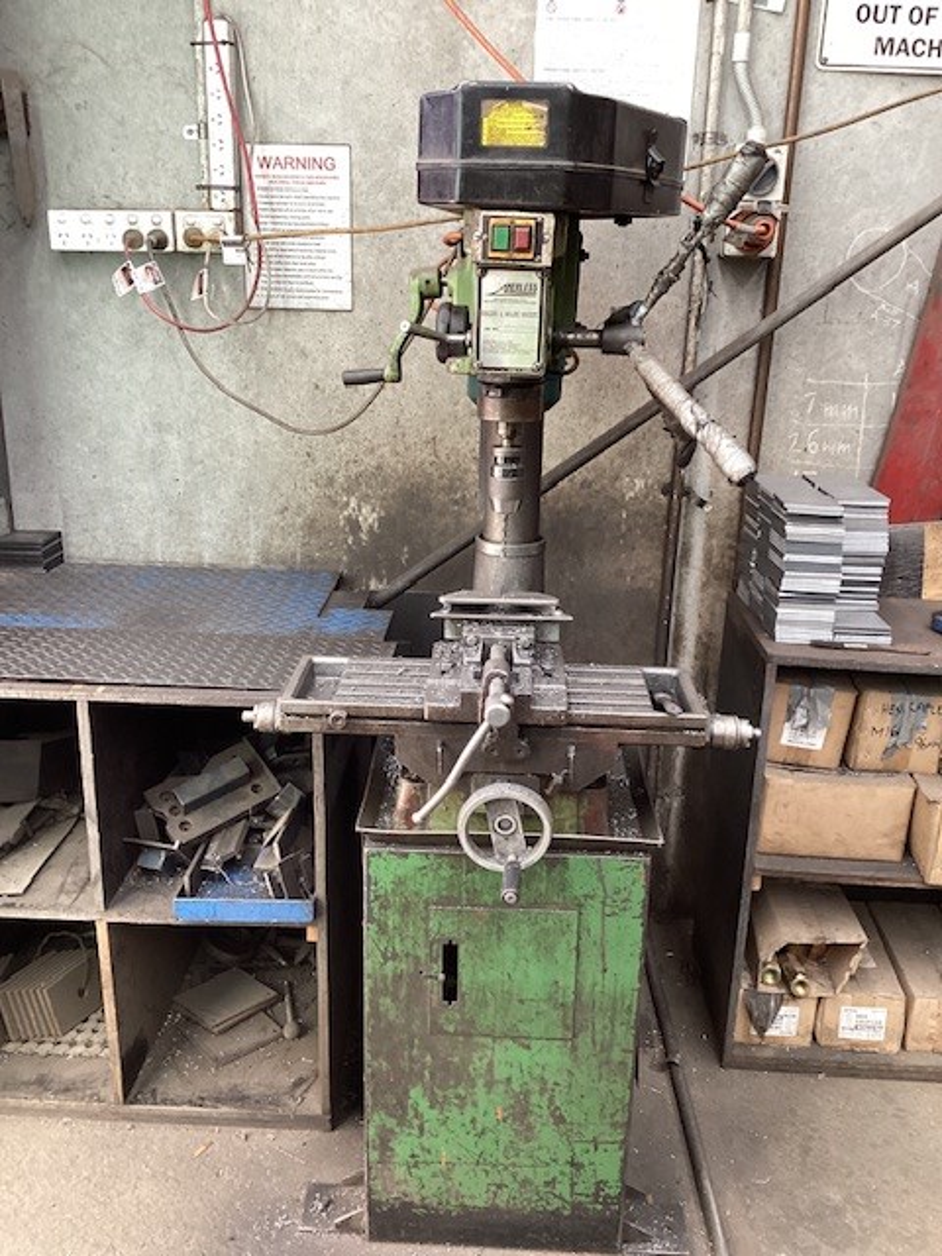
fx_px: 1125
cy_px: 628
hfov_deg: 45.4
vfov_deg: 58.4
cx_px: 471
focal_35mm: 31
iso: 100
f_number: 2.4
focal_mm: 3.3
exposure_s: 1/50
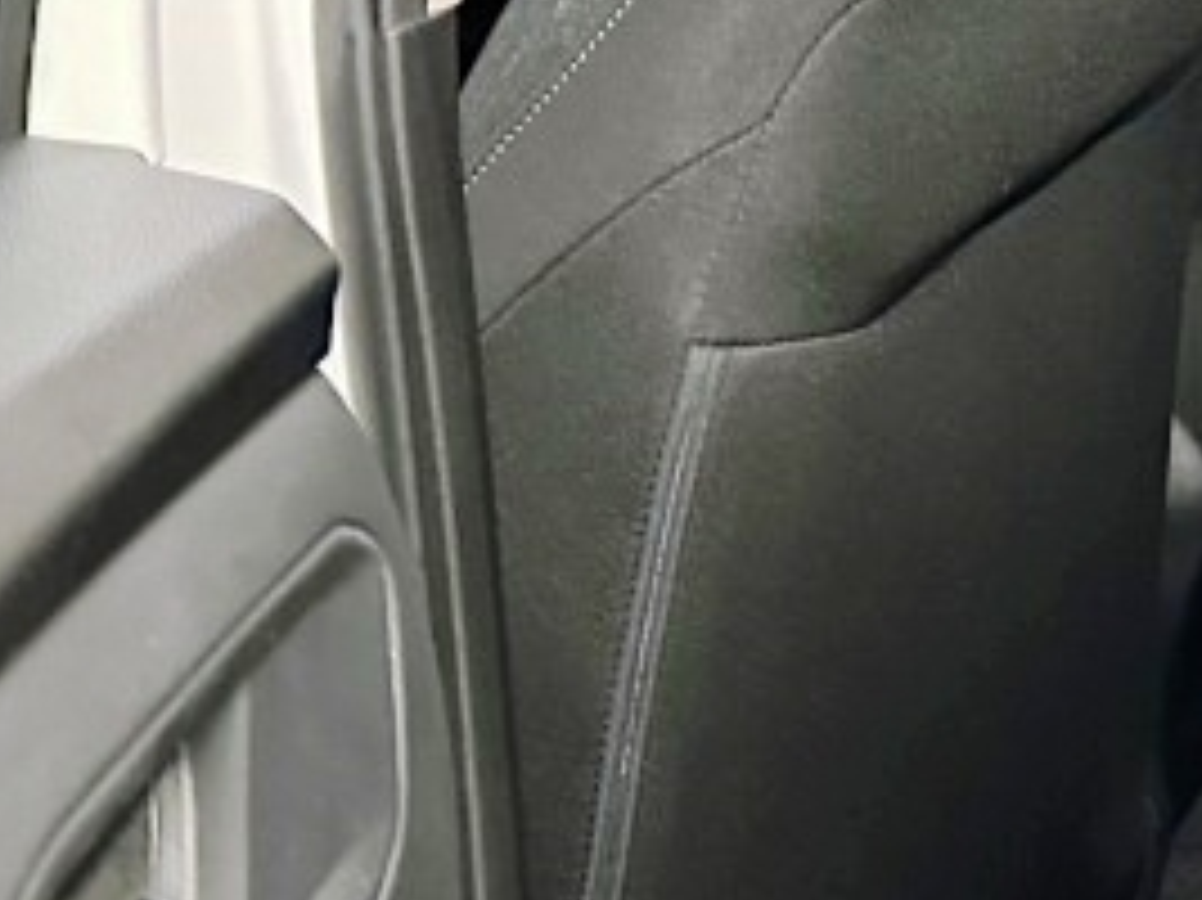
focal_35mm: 92
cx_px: 1603
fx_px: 3193
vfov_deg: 16.0
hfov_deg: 19.5
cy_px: 328
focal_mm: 6.86
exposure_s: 1/40
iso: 1000
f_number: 1.78
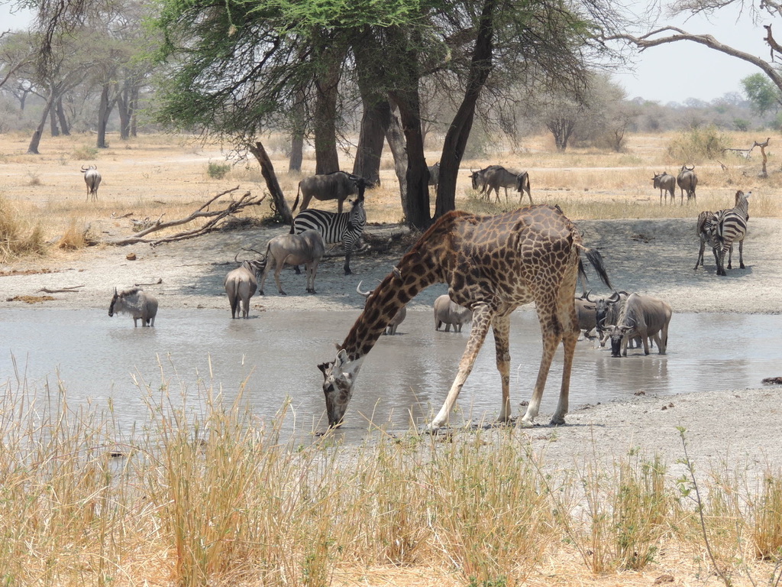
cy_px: 294
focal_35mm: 185
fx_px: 4179
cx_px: 391
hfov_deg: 10.7
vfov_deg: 8.0
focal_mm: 33
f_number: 4.6
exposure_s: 1/400
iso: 100
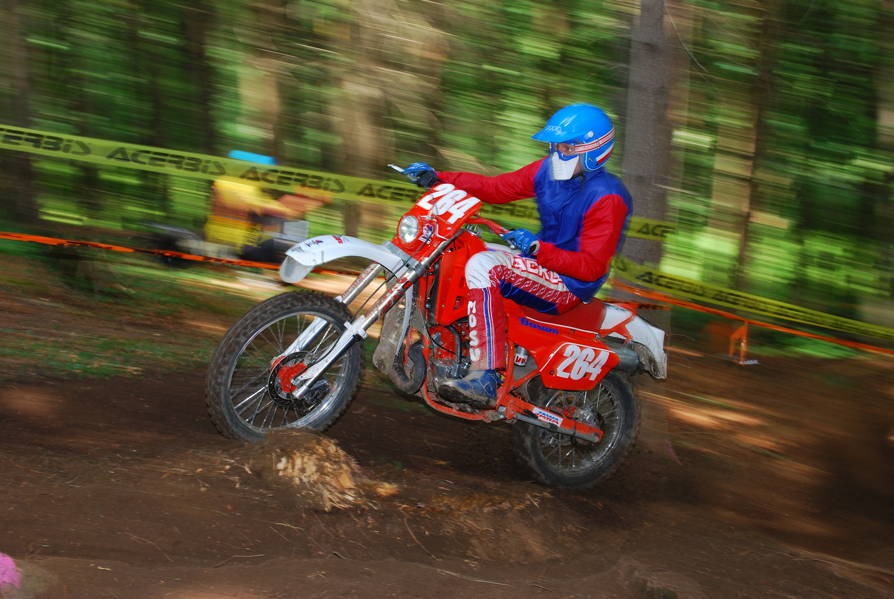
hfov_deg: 41.1
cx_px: 447
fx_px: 1194
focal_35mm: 48
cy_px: 300
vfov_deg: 28.2
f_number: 5
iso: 100
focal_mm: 32
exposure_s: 1/40
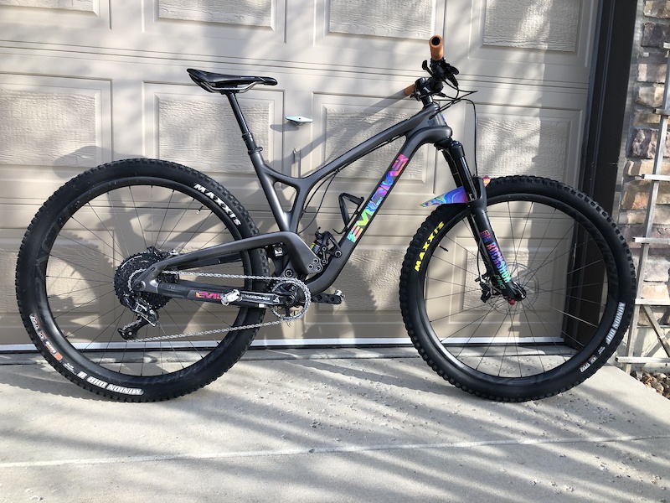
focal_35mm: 28
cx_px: 335
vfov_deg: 49.7
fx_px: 542
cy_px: 252
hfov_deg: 63.4
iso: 20
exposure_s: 1/324
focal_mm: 3.99
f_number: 1.8
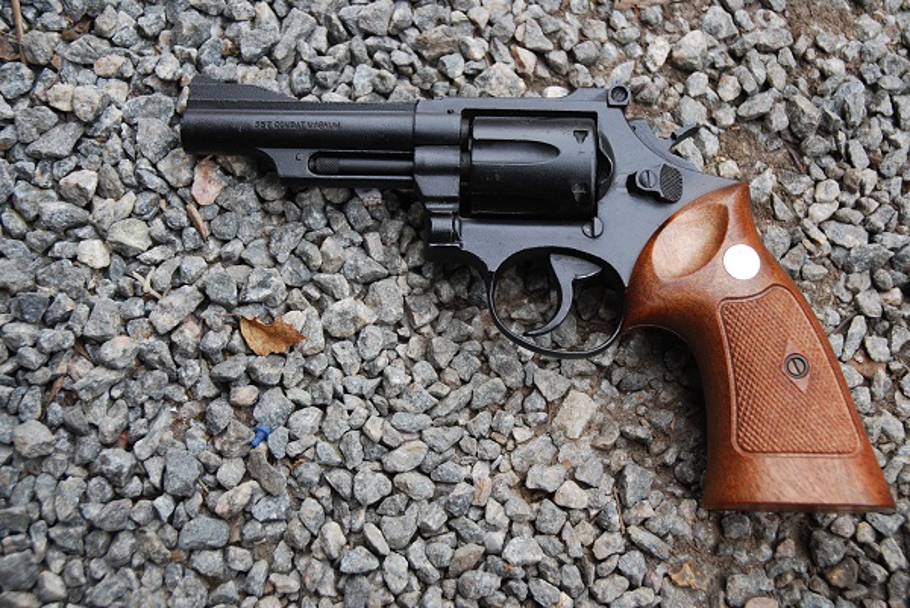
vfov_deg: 29.0
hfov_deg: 42.3
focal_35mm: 46
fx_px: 1176
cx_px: 455
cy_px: 304
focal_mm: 31
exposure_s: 1/60
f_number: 4
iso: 200
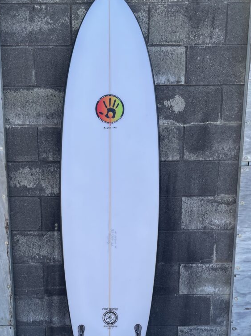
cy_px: 194
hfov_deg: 38.6
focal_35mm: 37
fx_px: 358
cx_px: 110
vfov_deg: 50.0
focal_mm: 4.2
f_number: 1.6
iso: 32
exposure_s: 1/1159
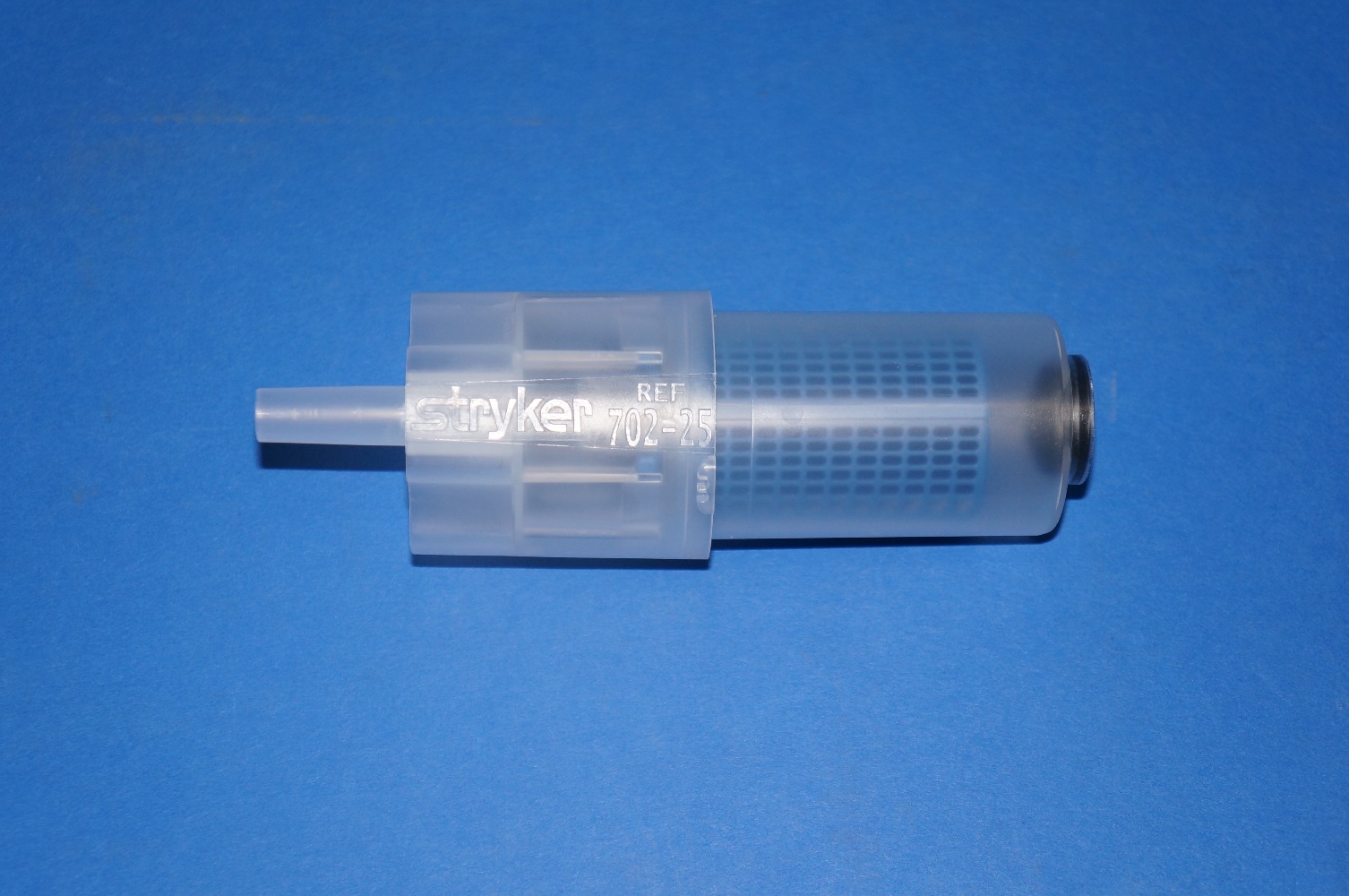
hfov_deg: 29.5
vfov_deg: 19.8
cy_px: 468
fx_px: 2565
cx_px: 675
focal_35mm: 69
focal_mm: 43
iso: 400
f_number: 4.5
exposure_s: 1/60
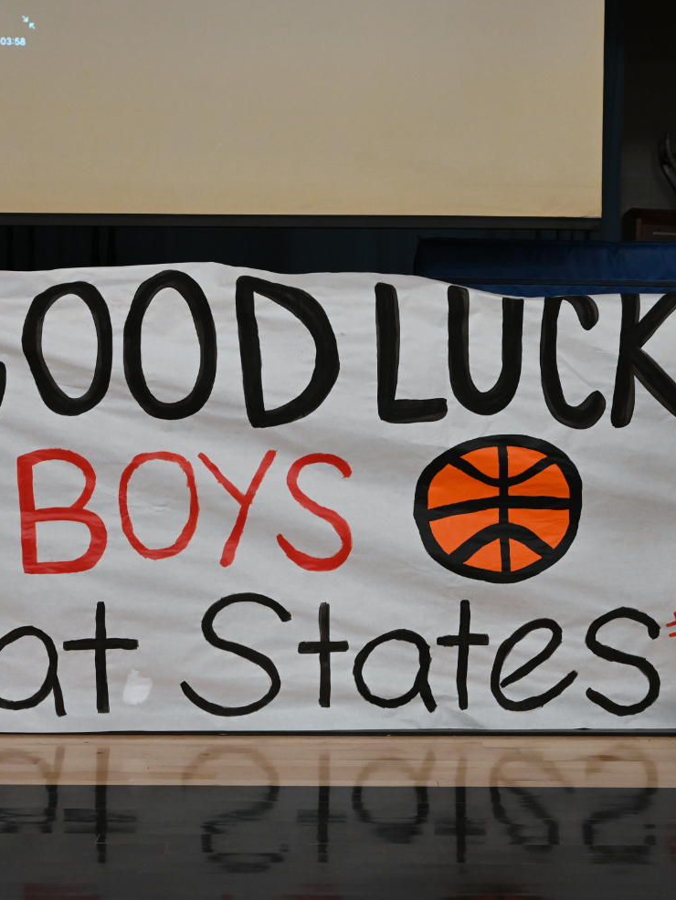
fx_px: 1484
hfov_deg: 25.7
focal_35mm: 57
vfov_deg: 33.8
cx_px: 359
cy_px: 448
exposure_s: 1/40
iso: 4500
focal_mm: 39
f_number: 8
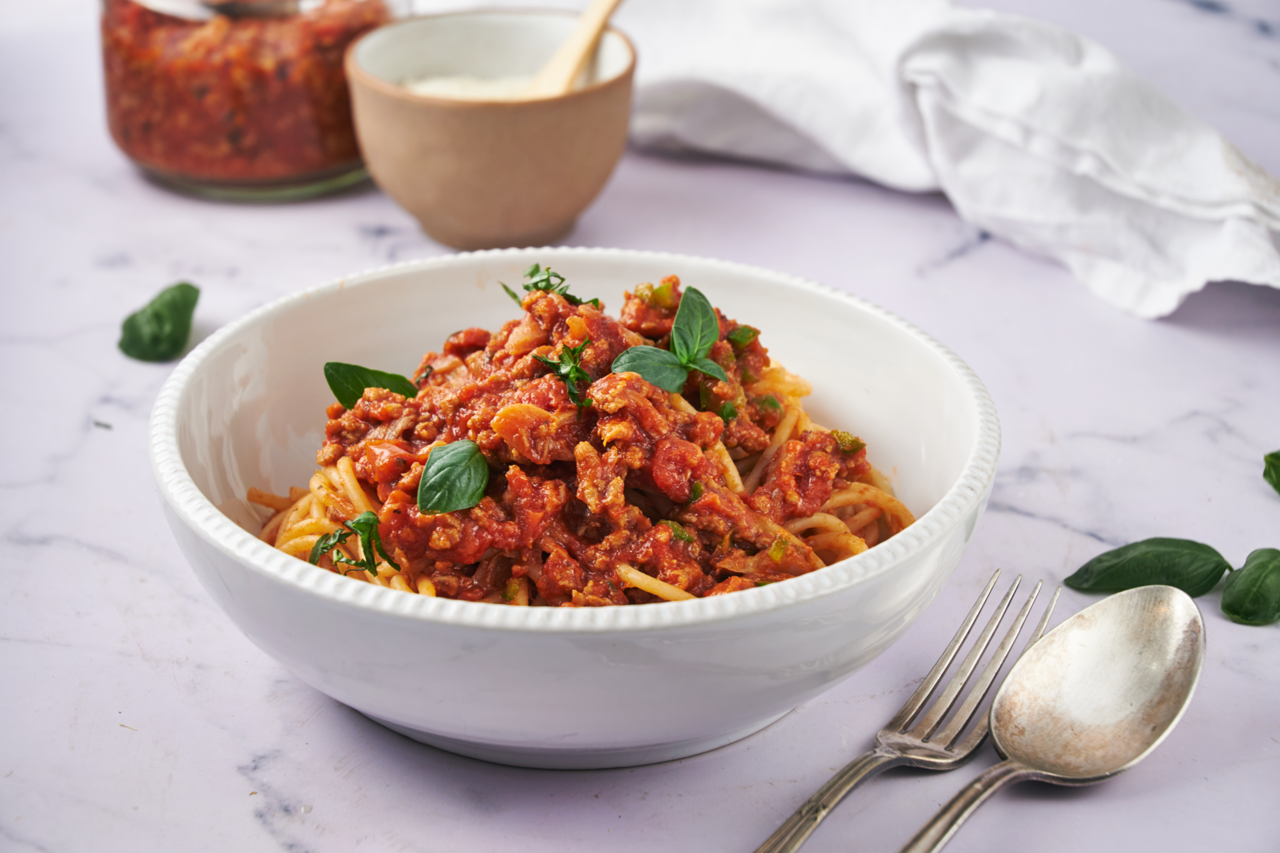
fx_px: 3466
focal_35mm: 98
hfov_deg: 20.9
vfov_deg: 14.0
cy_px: 426
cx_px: 640
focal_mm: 65
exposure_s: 1/100
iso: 100
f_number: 8
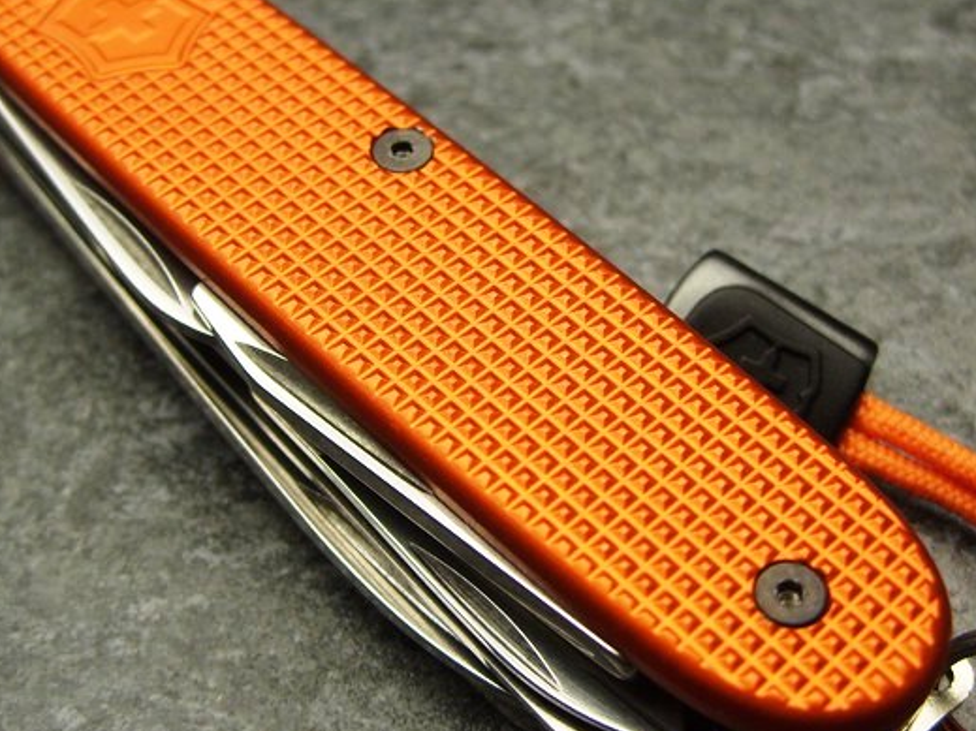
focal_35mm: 54
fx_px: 1522
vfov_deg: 27.0
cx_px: 498
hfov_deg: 35.5
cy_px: 361
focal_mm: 7.8
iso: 120
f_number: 2.8
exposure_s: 1/45
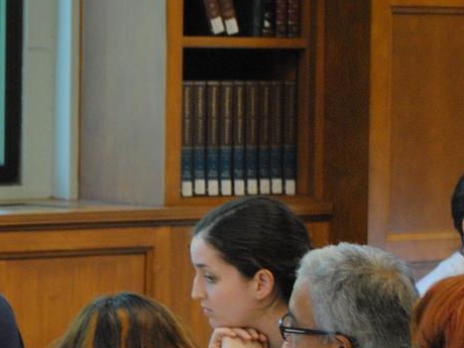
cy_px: 425
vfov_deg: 5.9
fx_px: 3358
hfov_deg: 7.8
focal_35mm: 251
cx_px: -102
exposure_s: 1/30
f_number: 4
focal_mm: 55
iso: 800
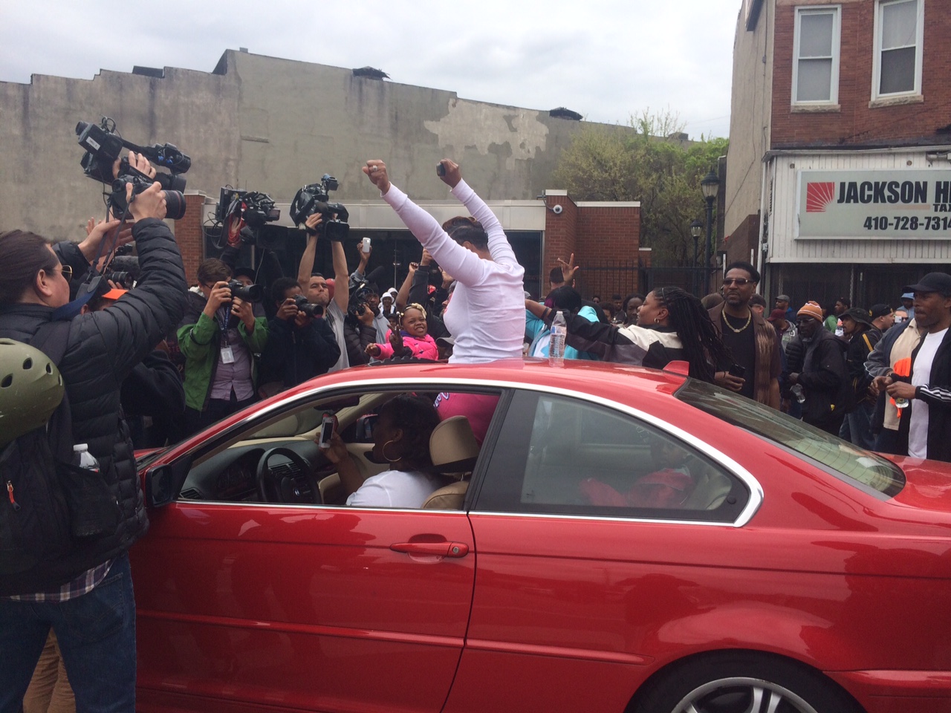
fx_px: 797
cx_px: 476
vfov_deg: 48.2
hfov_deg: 61.7
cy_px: 356
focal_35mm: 29
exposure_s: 1/1709
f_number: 2.2
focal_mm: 4.15
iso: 32
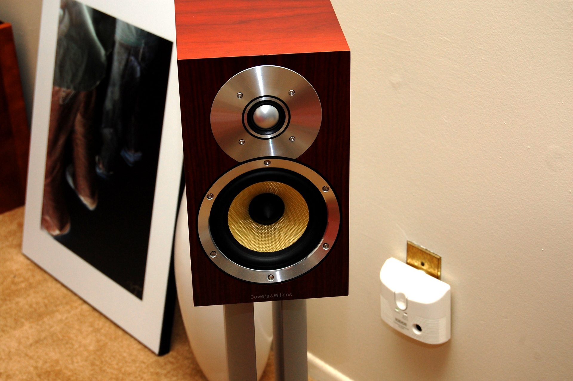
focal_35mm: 72
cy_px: 190
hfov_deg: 28.1
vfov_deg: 18.9
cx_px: 286
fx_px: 1145
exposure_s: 1/125
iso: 360
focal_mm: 48
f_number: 8
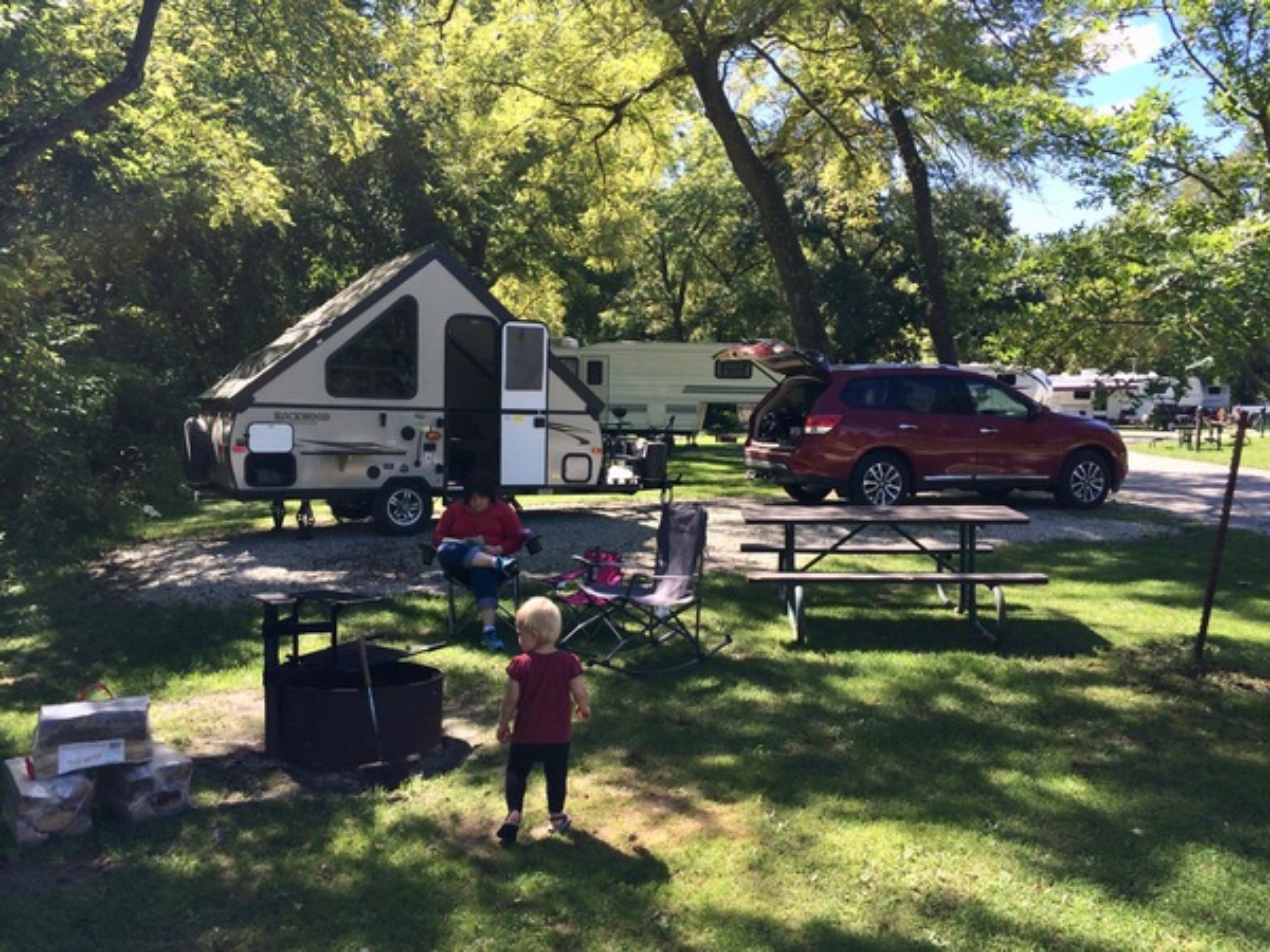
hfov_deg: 60.0
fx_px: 1101
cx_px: 635
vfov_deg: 46.8
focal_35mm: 30
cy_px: 476
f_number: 2.2
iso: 32
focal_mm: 4.12
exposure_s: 1/672
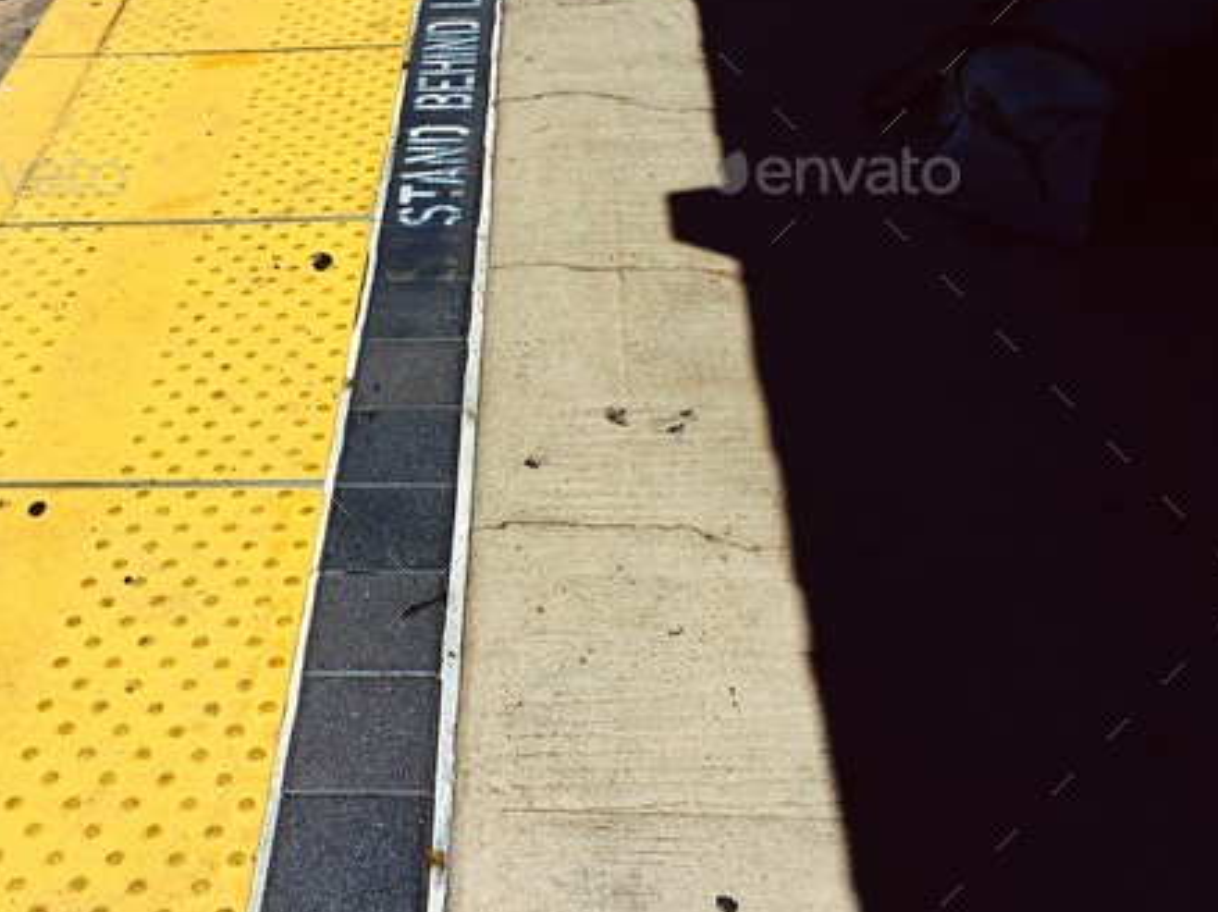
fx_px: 1372
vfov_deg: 36.7
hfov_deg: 47.1
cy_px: 373
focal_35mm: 39
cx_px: 411
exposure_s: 1/2262
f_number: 2.2
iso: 25
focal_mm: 4.15
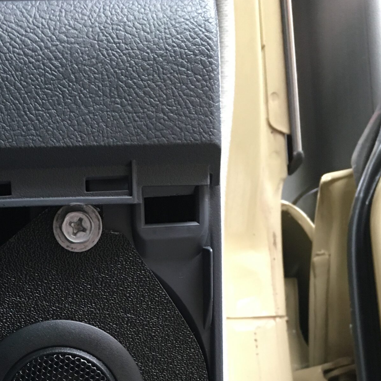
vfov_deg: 28.9
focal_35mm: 55
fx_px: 685
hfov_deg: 30.5
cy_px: 390
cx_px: 86
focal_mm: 4.15
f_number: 2.2
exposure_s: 1/33
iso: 160
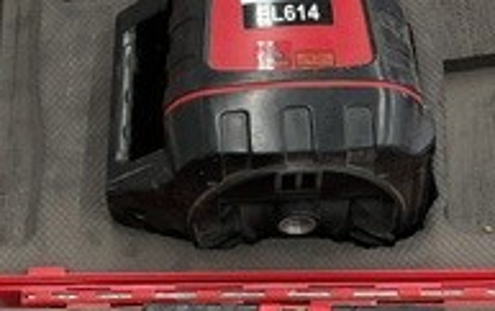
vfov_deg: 12.6
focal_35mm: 102
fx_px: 1377
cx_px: 290
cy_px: 350
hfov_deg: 20.4
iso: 50
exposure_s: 1/60
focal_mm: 3
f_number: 1.8
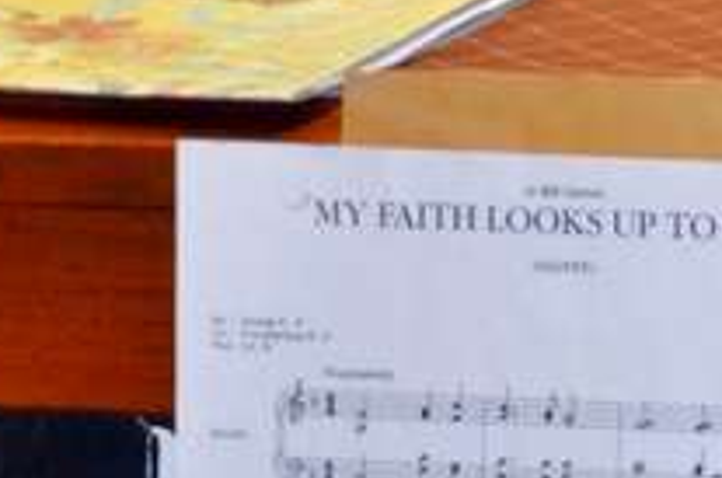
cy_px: 675
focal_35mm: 245
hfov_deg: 7.8
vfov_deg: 5.5
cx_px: 1713
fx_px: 4902
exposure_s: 1/60
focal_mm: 26
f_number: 4
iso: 800
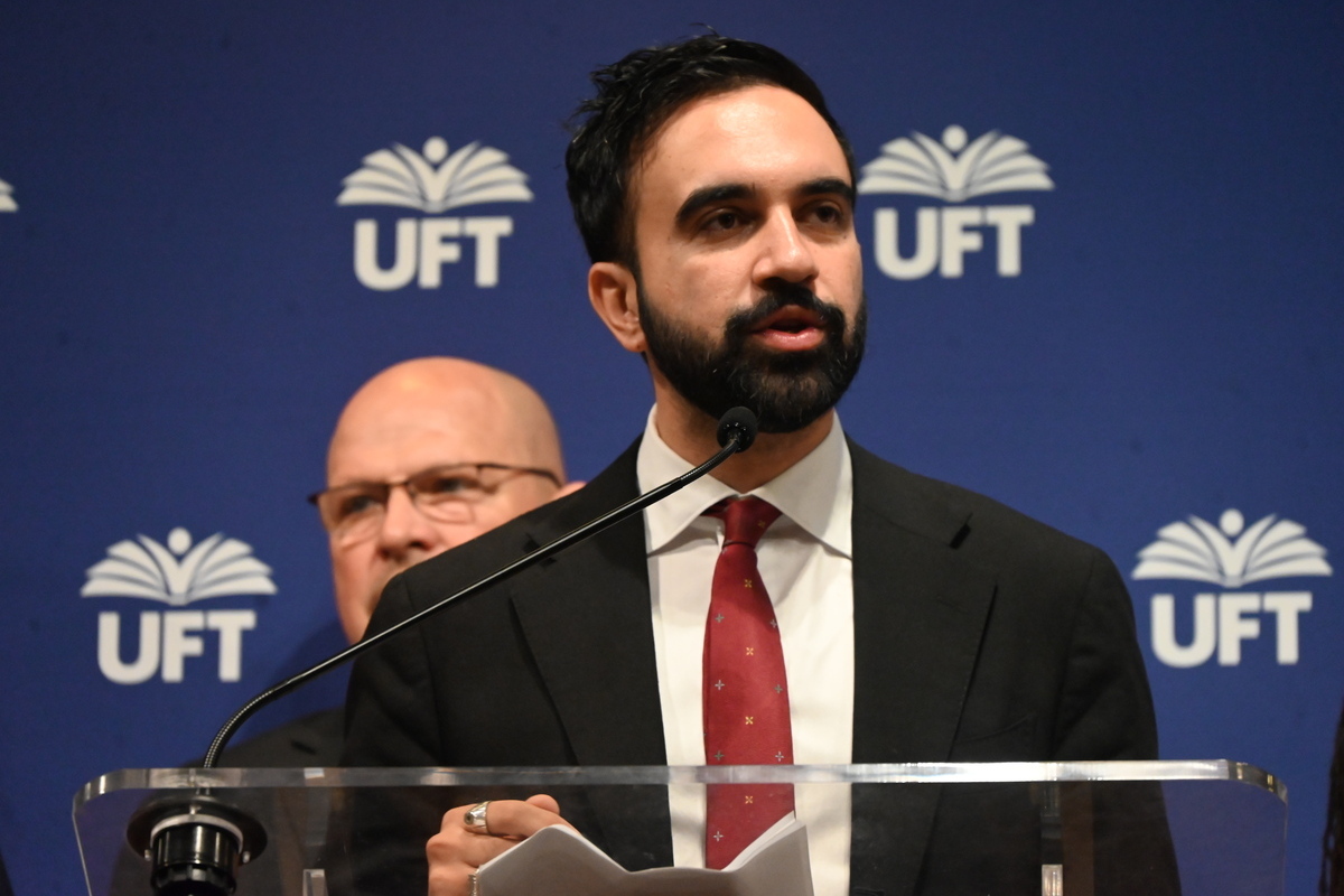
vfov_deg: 6.9
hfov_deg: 10.3
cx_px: 672
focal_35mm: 200
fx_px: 7466
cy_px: 448
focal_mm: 200
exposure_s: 1/250
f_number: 6.3
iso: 6400
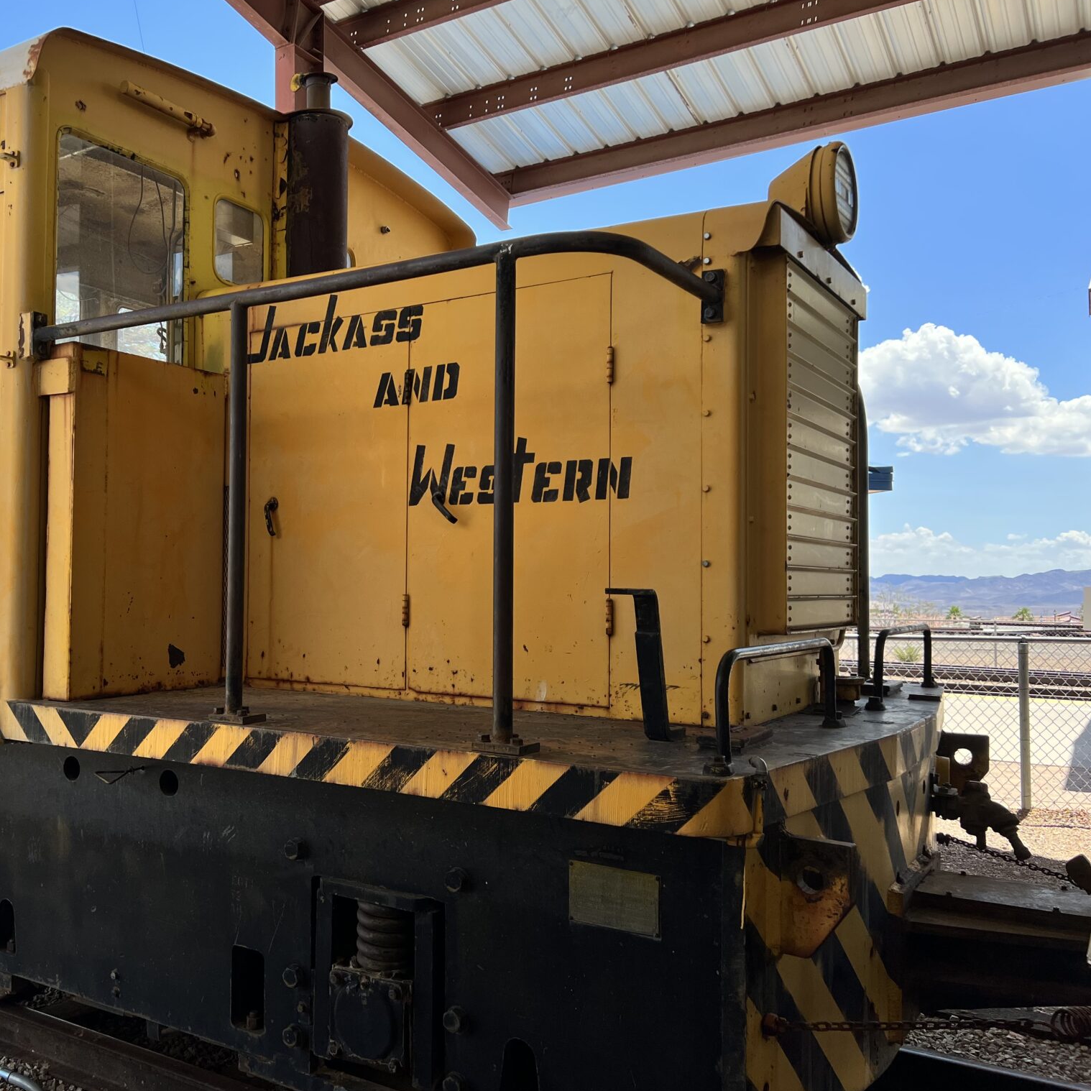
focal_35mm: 31
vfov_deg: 52.5
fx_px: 1105
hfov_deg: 51.6
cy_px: 542
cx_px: 367
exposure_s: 1/2299
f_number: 1.5
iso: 50
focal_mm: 5.7
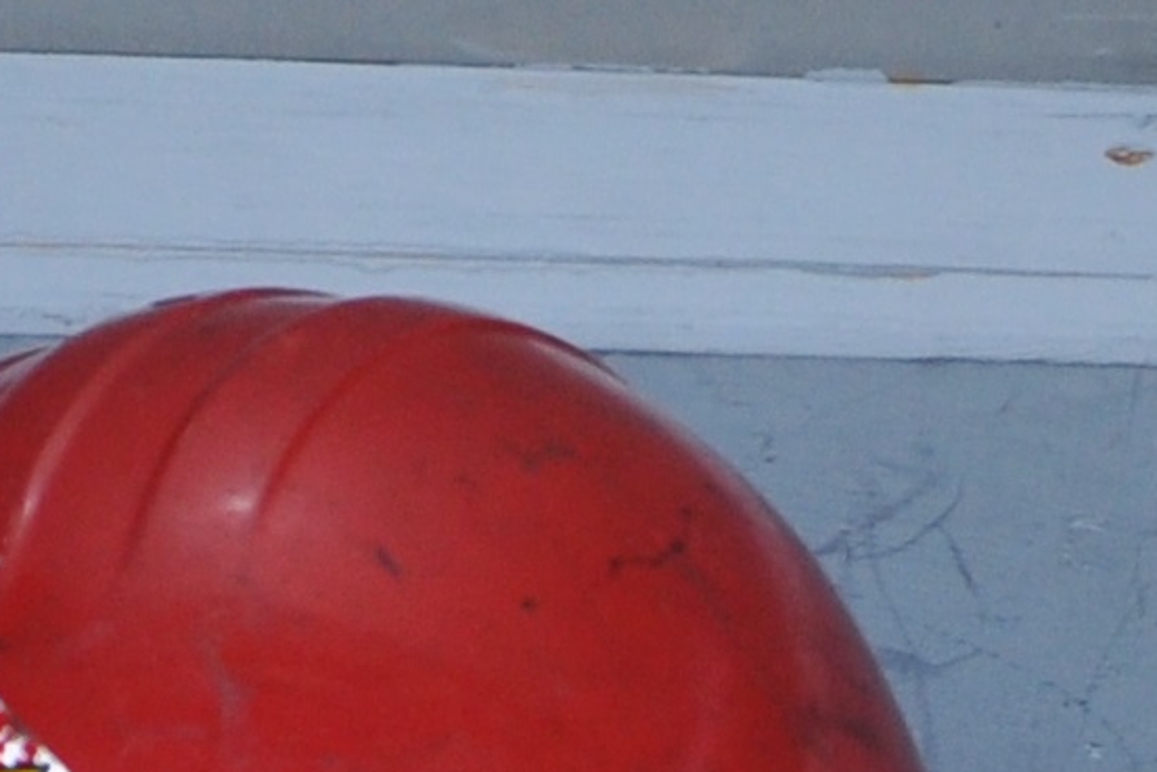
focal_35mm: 193
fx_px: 6204
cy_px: 2382
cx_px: 246
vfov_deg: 6.5
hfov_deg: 10.6
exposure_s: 1/60
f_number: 5
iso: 400
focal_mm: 20
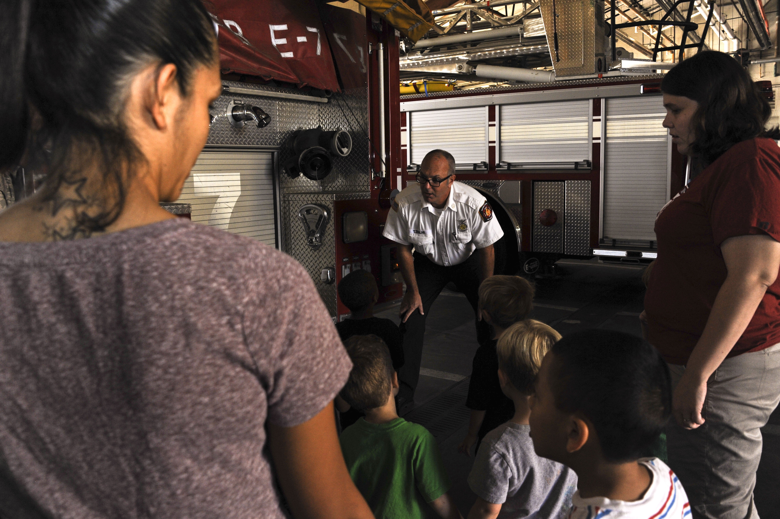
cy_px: 260
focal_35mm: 28
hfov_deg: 65.5
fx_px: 606
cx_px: 390
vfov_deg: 46.3
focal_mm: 28
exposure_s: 1/250
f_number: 8
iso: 800
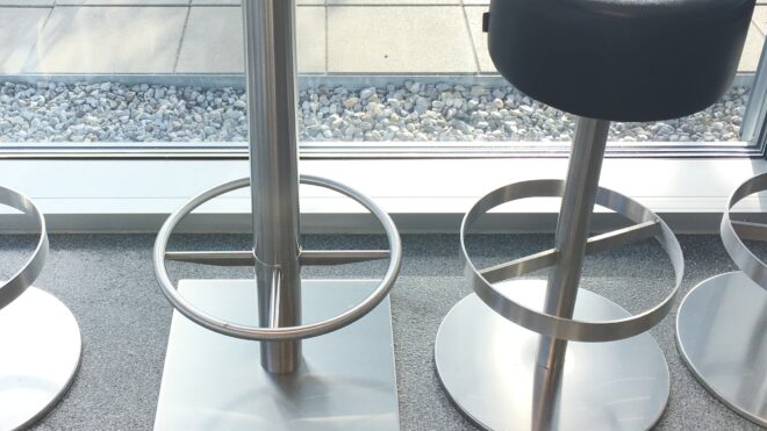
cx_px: 315
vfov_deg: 24.3
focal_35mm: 49
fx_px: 996
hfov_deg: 41.9
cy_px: 149
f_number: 2.2
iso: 25
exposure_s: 1/179
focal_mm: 4.15
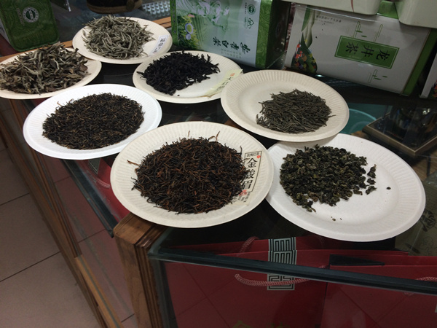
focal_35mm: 29
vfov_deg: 48.2
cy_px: 164
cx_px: 218
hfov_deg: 61.7
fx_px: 366
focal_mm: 4.15
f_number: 2.2
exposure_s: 1/33
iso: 50
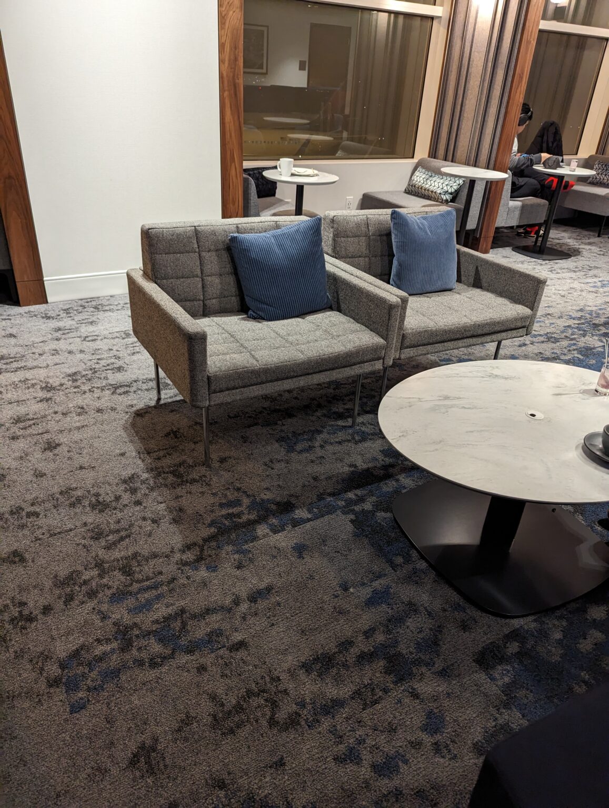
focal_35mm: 24
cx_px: 304
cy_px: 404
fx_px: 561
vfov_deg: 71.5
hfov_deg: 56.9
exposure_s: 1/120
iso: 817
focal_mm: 6.81
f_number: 1.85
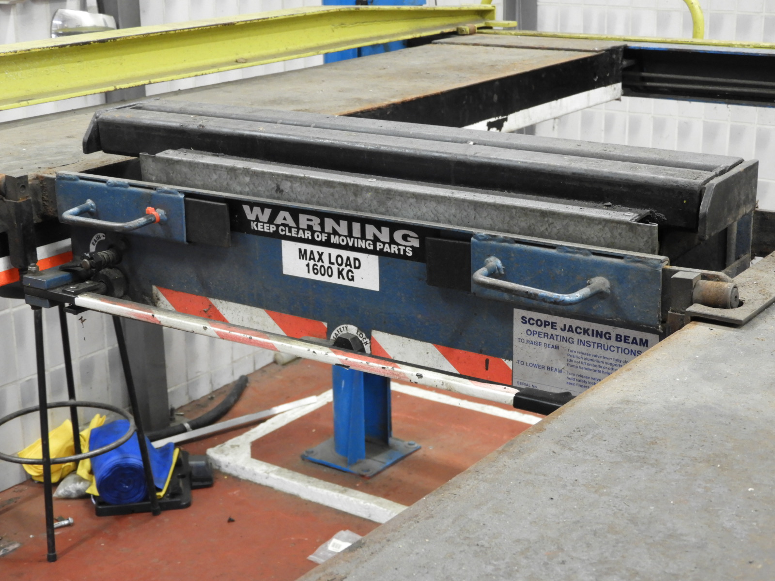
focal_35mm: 60
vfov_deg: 24.4
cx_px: 388
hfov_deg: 32.2
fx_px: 1343
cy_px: 290
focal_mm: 10.7
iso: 400
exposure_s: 1/10
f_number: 4.2
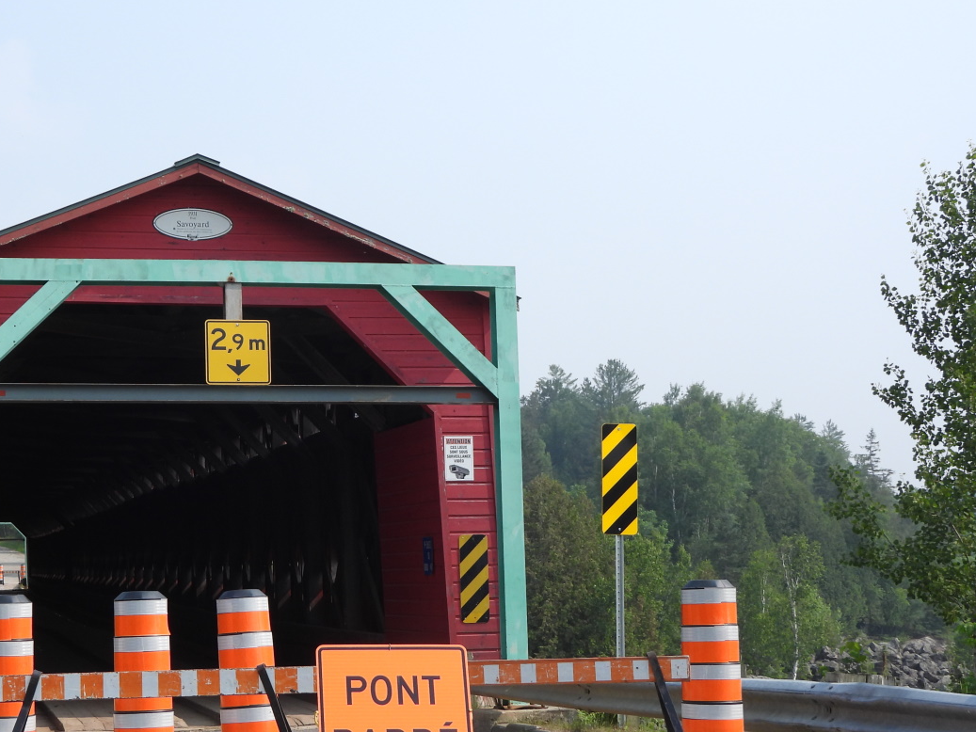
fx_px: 2002
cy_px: 442
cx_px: 317
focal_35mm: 71
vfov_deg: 20.7
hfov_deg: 27.2
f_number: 3.2
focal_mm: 8.4
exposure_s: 1/1000
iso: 100
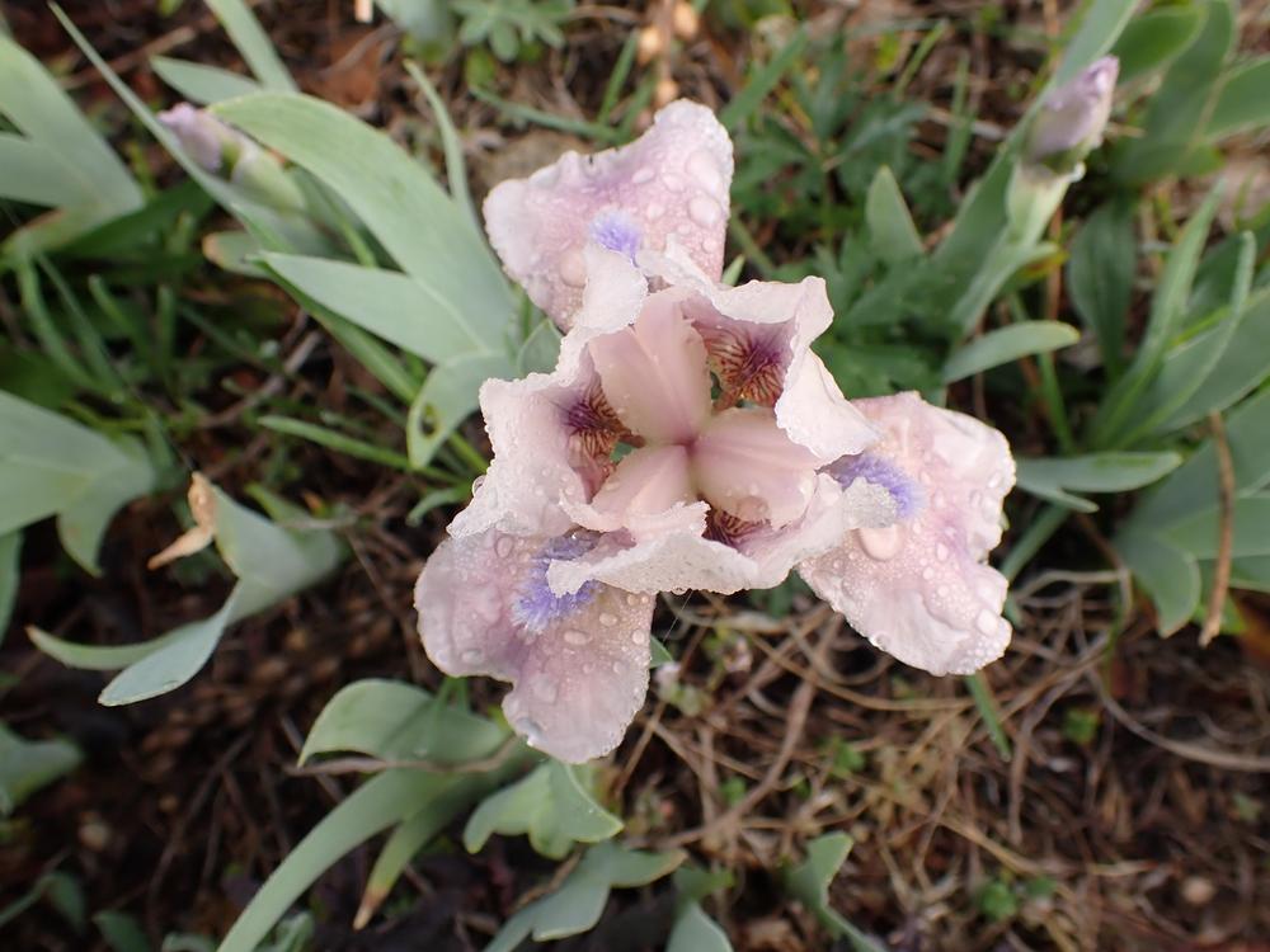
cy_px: 476
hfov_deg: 60.0
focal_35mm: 30
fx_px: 1101
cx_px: 635
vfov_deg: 46.8
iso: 100
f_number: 3.2
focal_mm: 5.4
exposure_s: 1/200
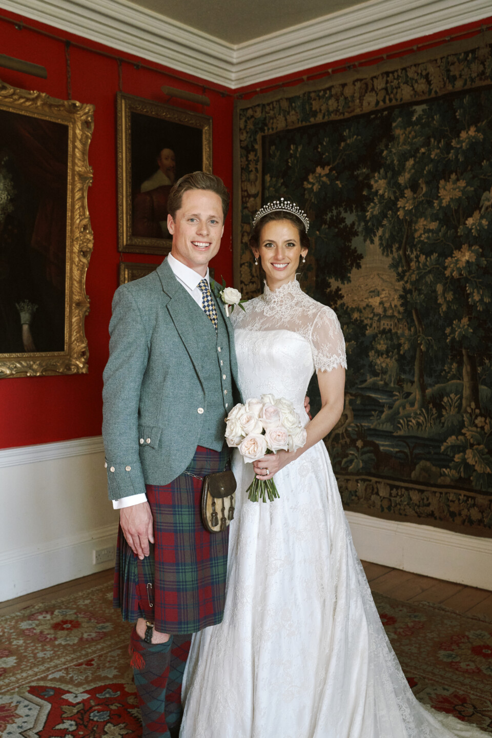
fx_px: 717
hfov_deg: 37.9
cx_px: 246
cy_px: 369
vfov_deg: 54.4
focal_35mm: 35
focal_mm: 35
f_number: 4.5
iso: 1600
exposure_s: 1/320
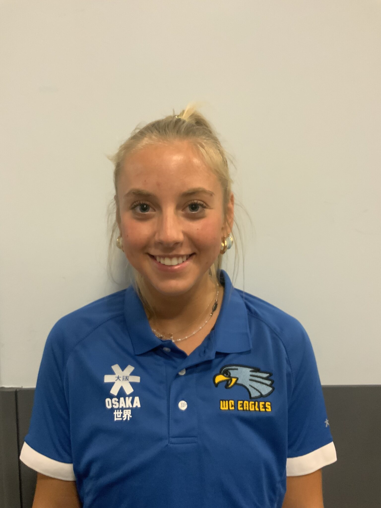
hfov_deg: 48.2
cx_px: 190
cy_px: 254
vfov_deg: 61.7
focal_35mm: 29
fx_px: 426
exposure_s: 1/60
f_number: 1.8
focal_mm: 3
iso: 250
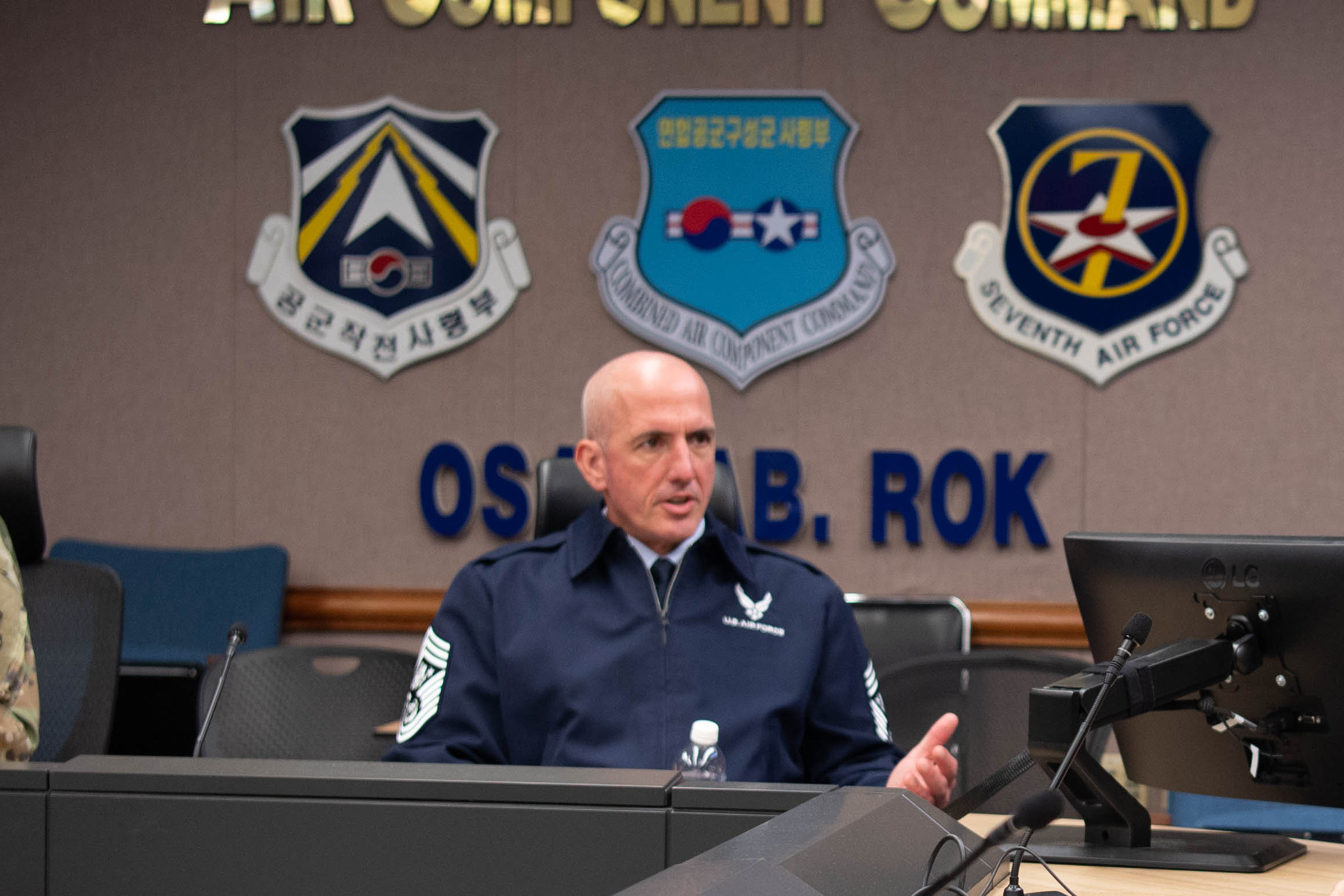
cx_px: 1100
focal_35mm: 86
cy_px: 613
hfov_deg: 23.3
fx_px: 3210
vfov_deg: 15.8
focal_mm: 36
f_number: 2.8
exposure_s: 1/60
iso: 640
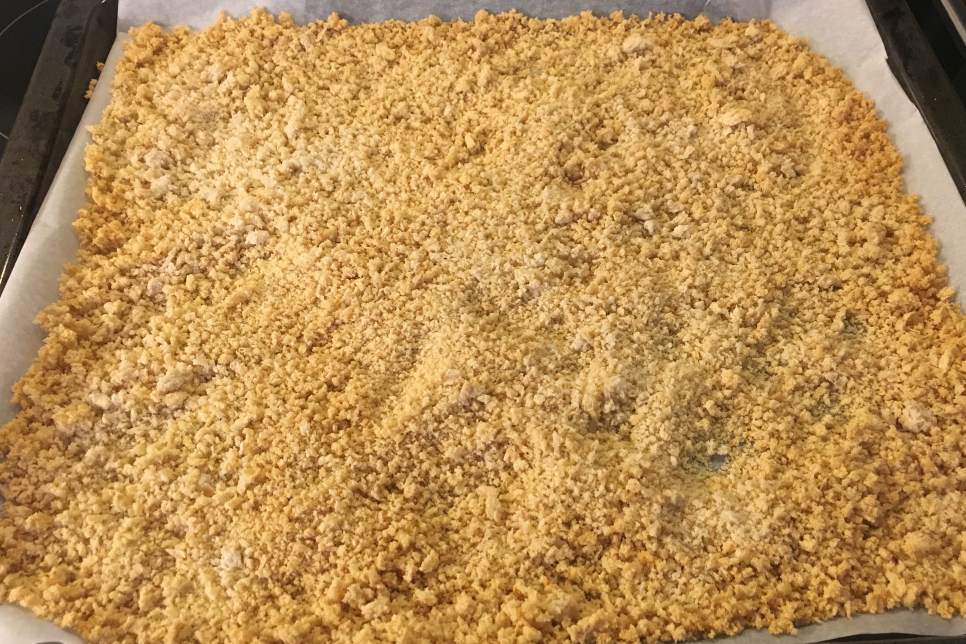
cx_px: 506
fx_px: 859
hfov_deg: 58.7
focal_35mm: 32
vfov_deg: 41.0
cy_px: 373
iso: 160
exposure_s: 1/33
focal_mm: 4.15
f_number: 2.2
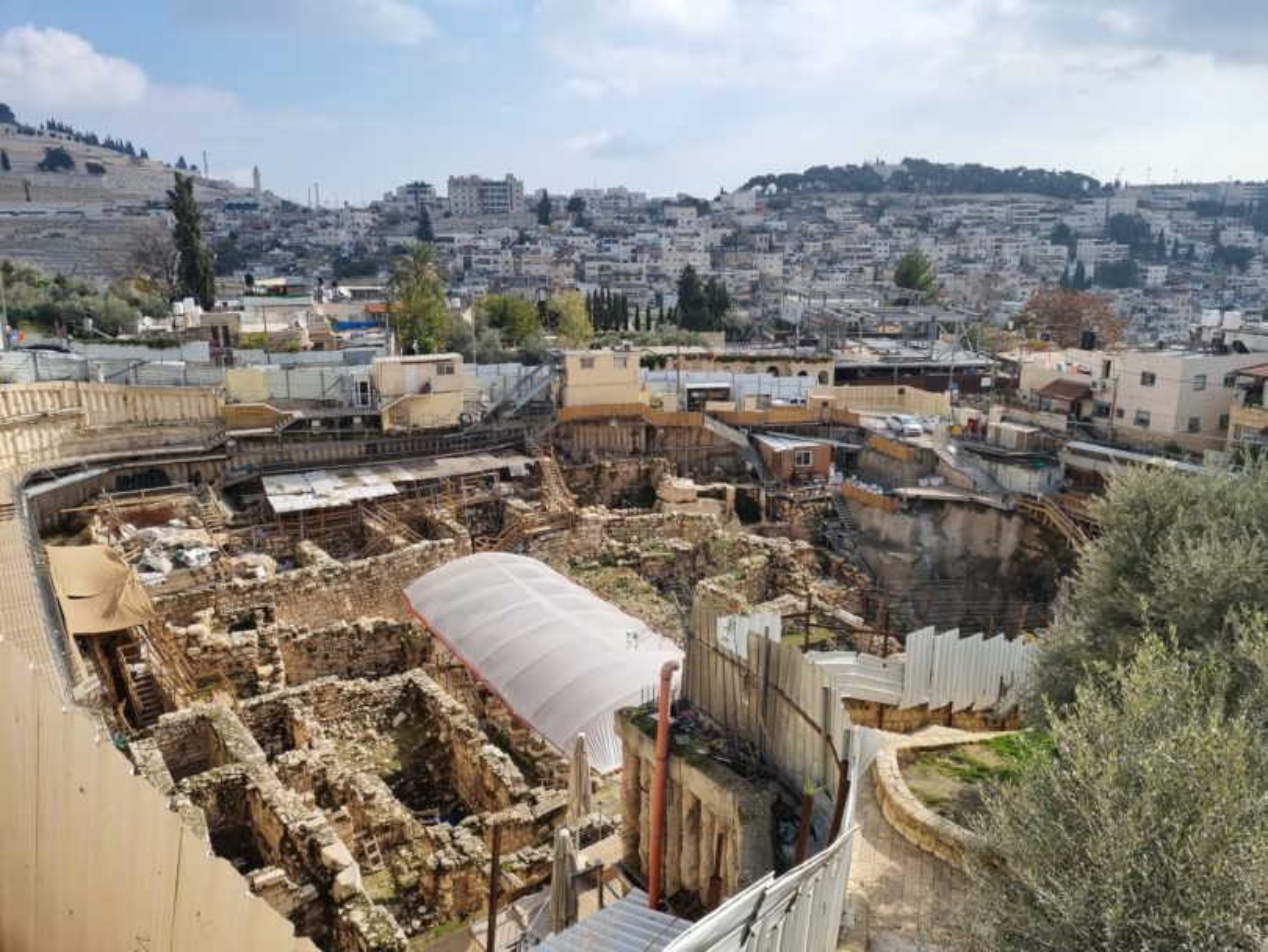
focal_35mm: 26
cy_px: 476
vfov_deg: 53.1
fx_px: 953
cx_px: 634
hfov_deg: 67.3
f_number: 1.8
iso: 50
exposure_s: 1/2736
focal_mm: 5.4
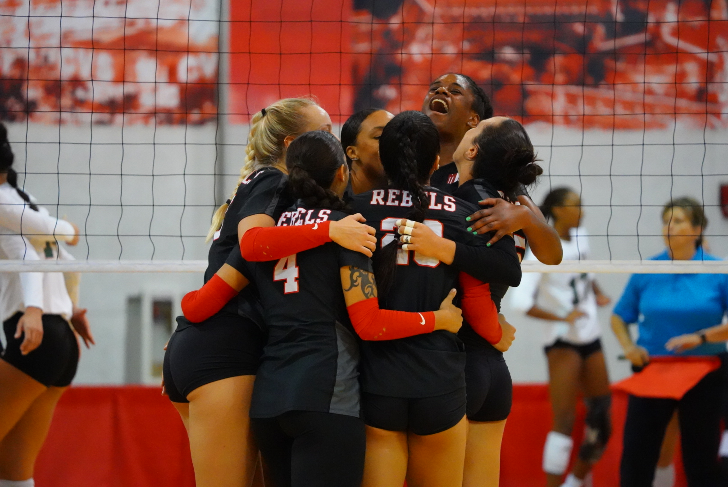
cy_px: 244
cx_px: 364
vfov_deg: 4.4
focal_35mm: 315
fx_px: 6374
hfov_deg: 6.5
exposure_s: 1/1000
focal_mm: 315
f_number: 6.3
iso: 25600
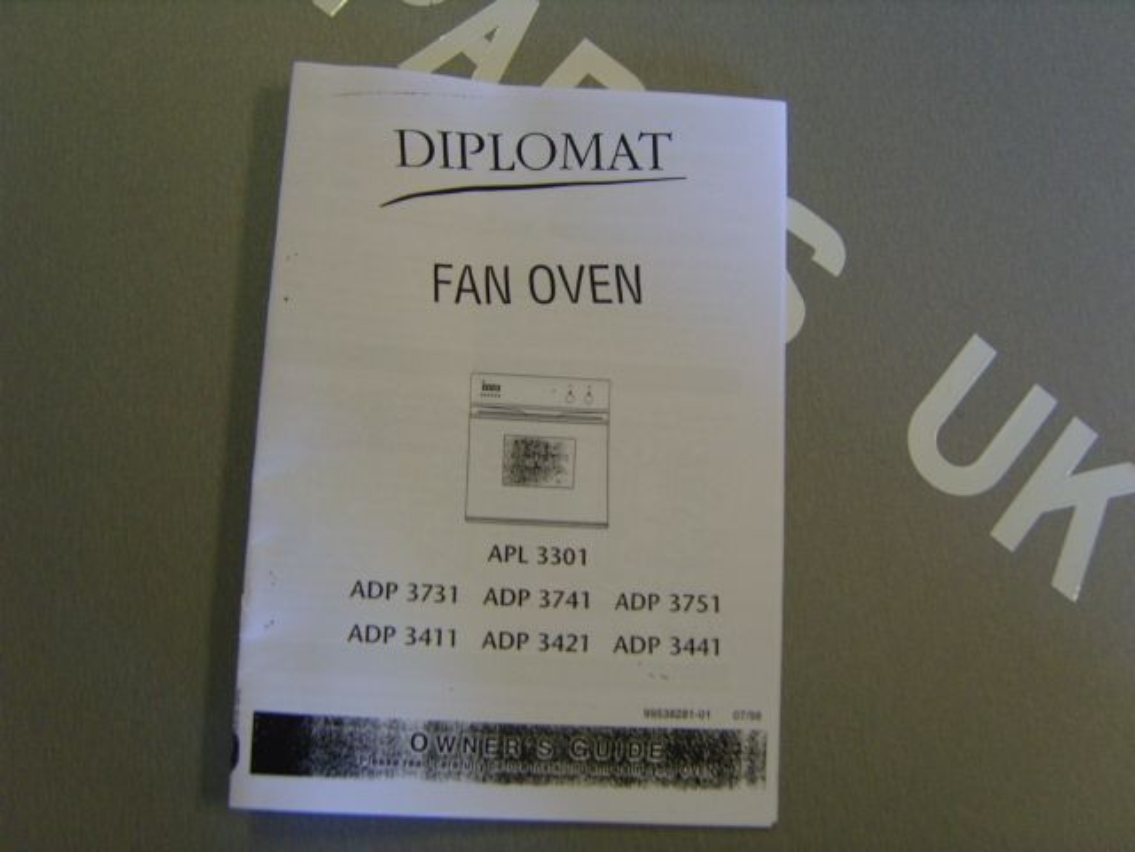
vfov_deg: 40.7
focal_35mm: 35
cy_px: 426
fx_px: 1148
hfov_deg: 52.6
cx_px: 568
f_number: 2.8
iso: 155
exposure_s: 1/30
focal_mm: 7.4
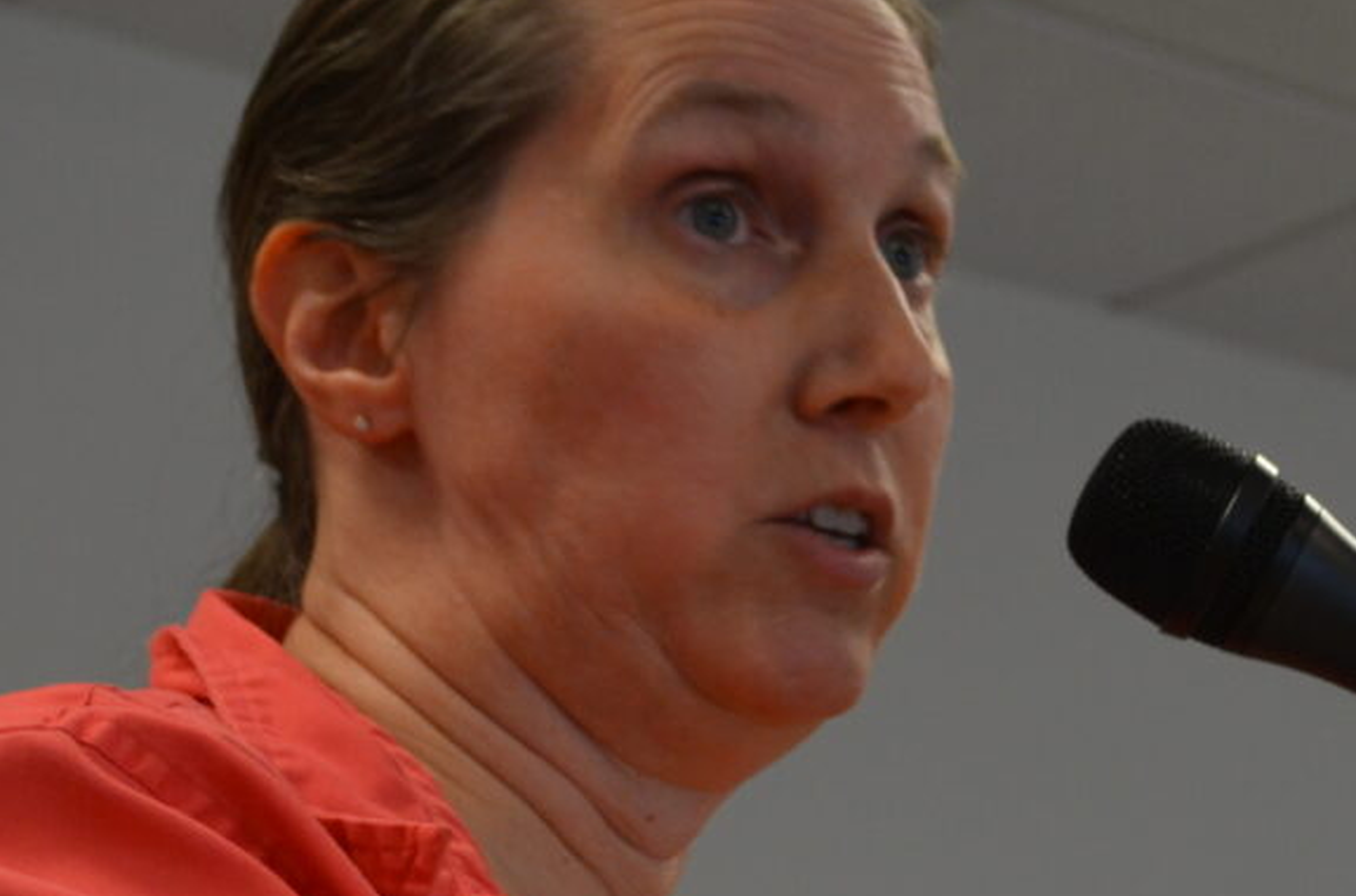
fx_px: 5411
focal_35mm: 144
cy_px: 509
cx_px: 848
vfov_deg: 9.5
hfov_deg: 14.3
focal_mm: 36
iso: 500
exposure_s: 1/60
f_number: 5
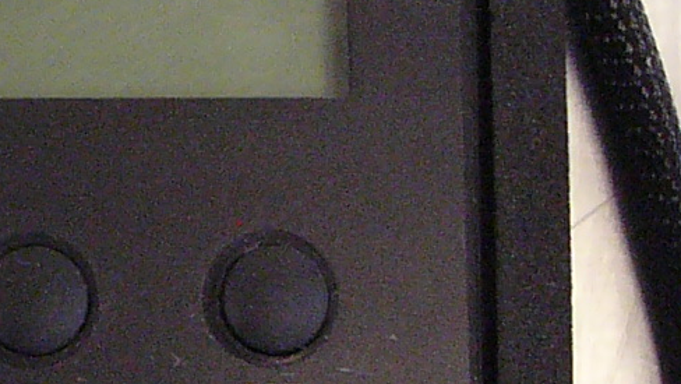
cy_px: 258
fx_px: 3342
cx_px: -81
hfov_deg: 11.5
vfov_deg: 6.6
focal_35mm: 185
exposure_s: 1/25
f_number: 2.8
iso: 200
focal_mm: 6
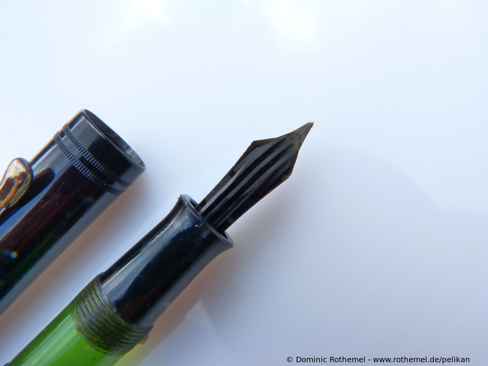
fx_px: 352
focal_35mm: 25
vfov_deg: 54.9
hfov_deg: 69.4
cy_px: 183
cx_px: 244
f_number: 8
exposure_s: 1/100
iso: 400
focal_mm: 4.5
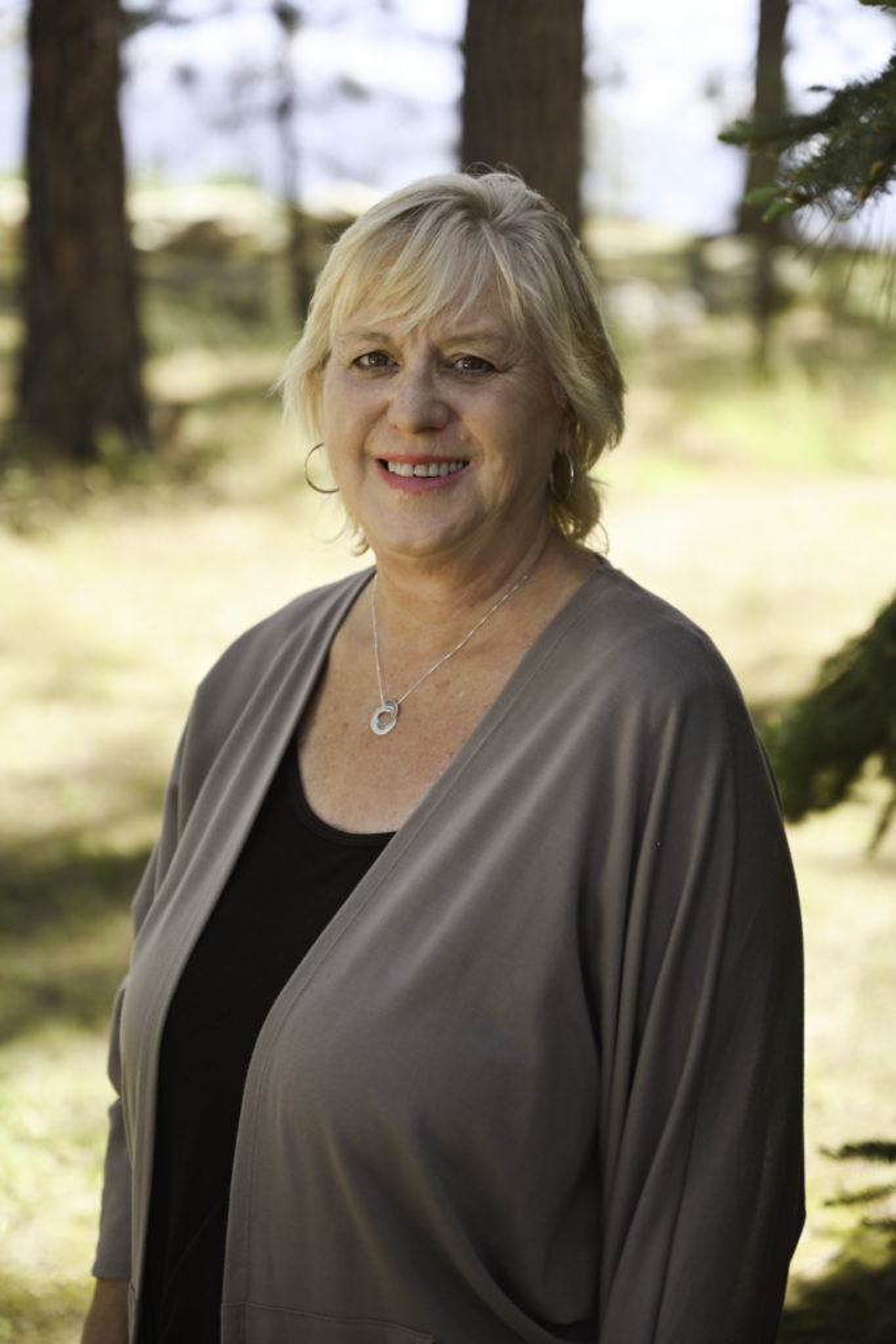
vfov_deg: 28.8
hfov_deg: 19.5
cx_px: 448
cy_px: 672
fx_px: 2612
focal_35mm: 70
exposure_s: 1/250
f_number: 2.8
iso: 64
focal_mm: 70
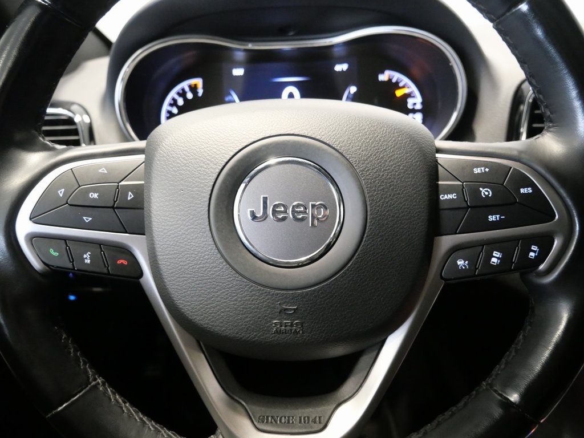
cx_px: 292
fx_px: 405
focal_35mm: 24
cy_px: 219
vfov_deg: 56.8
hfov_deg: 71.6
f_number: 3.5
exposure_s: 1/13
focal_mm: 12
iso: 3200
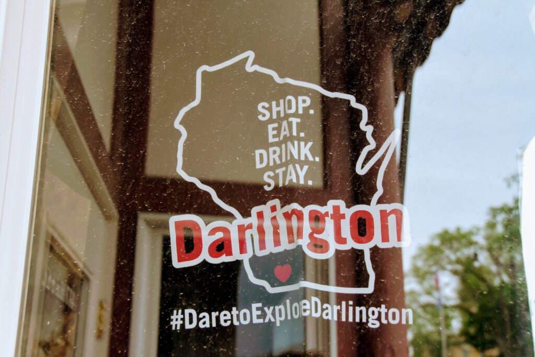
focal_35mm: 48
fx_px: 713
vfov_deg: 28.1
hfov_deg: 41.1
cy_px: 178
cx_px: 268
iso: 800
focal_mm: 32
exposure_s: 1/160
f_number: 6.3
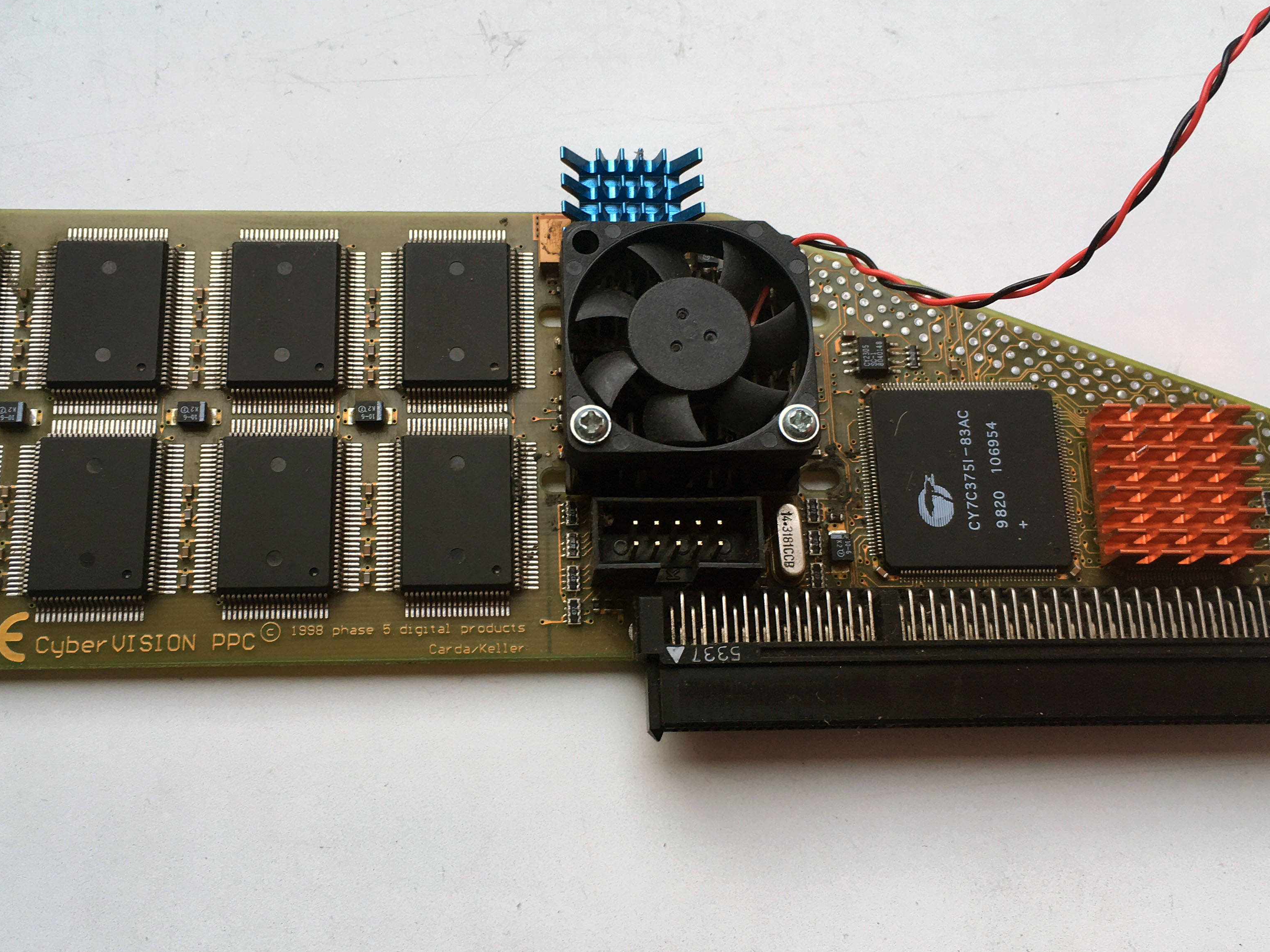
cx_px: 579
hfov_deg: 48.9
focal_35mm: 38
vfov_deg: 37.7
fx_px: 1394
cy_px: 499
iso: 25
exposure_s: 1/50
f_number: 2.2
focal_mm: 4.15
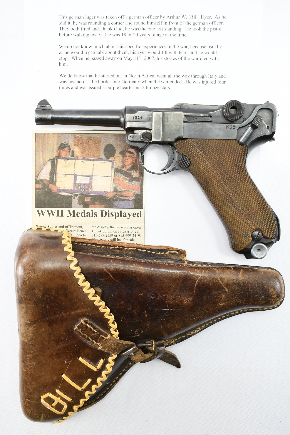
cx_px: 145
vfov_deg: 48.5
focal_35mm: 40
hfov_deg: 33.4
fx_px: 483
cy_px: 218
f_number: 5
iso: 640
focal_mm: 27
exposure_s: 1/100
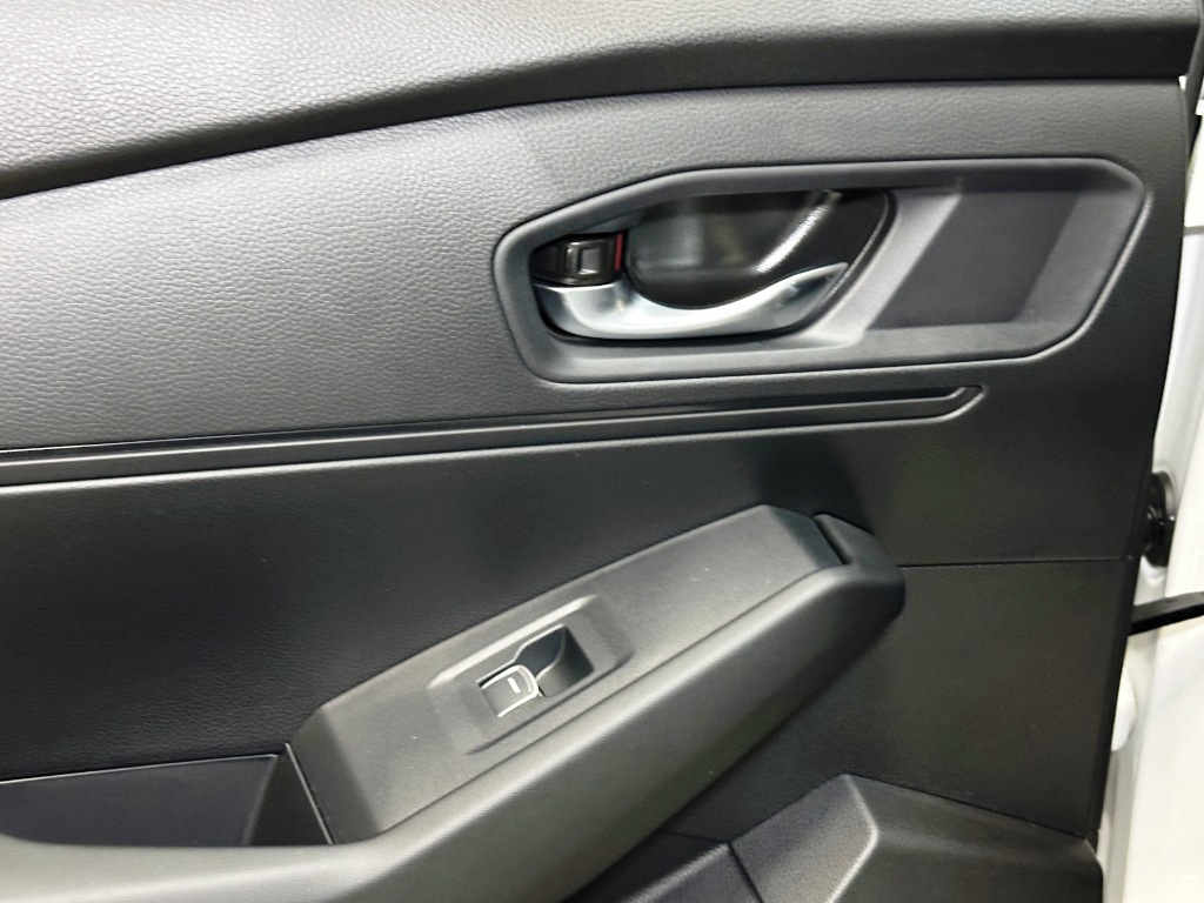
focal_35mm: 48
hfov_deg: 39.7
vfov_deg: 30.3
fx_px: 1670
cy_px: 452
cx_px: 602
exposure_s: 1/30
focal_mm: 6.86
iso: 640
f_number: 1.78
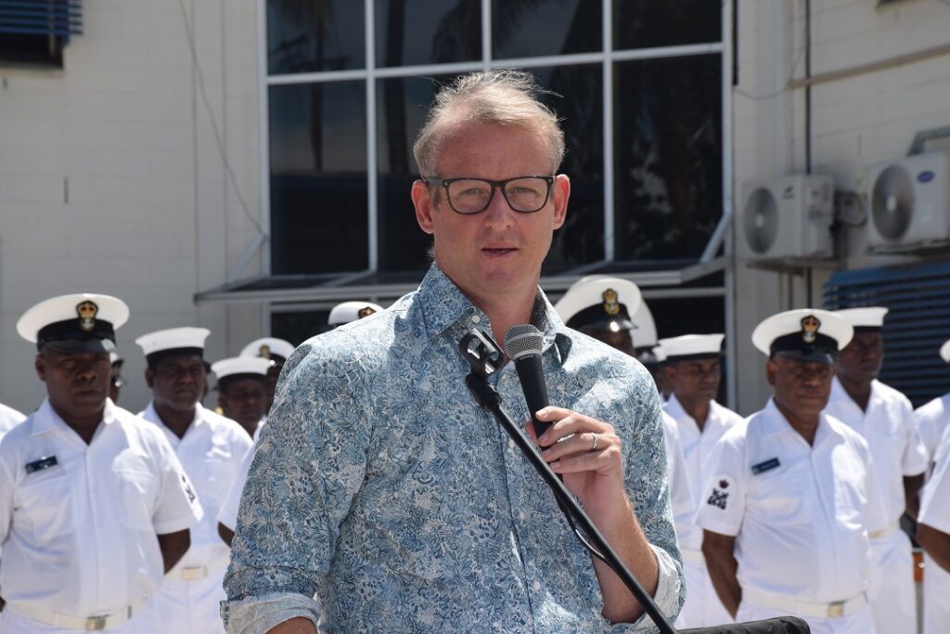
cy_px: 317
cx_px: 475
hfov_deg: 17.1
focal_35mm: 120
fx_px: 3167
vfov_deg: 11.4
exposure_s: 1/200
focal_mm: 80
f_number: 11
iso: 100
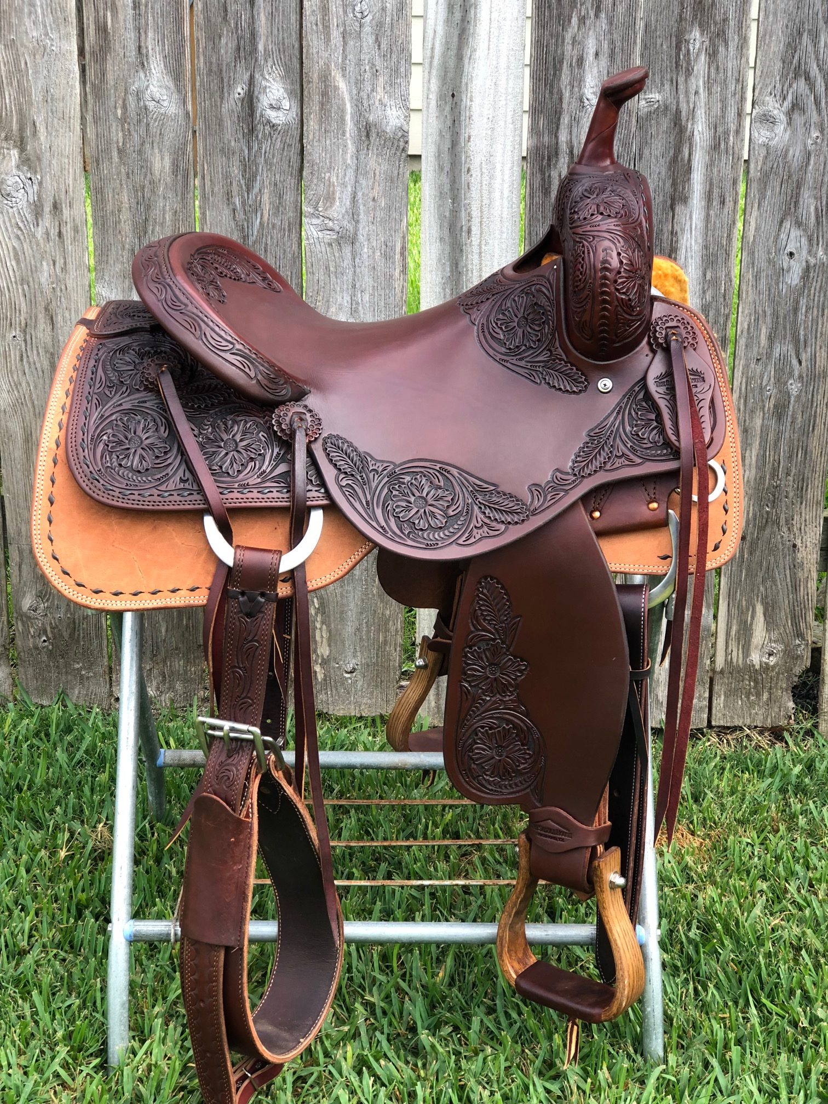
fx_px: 1818
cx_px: 414
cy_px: 552
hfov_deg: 25.7
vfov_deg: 33.8
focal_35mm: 57
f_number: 2.8
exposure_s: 1/120
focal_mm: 6.6
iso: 32
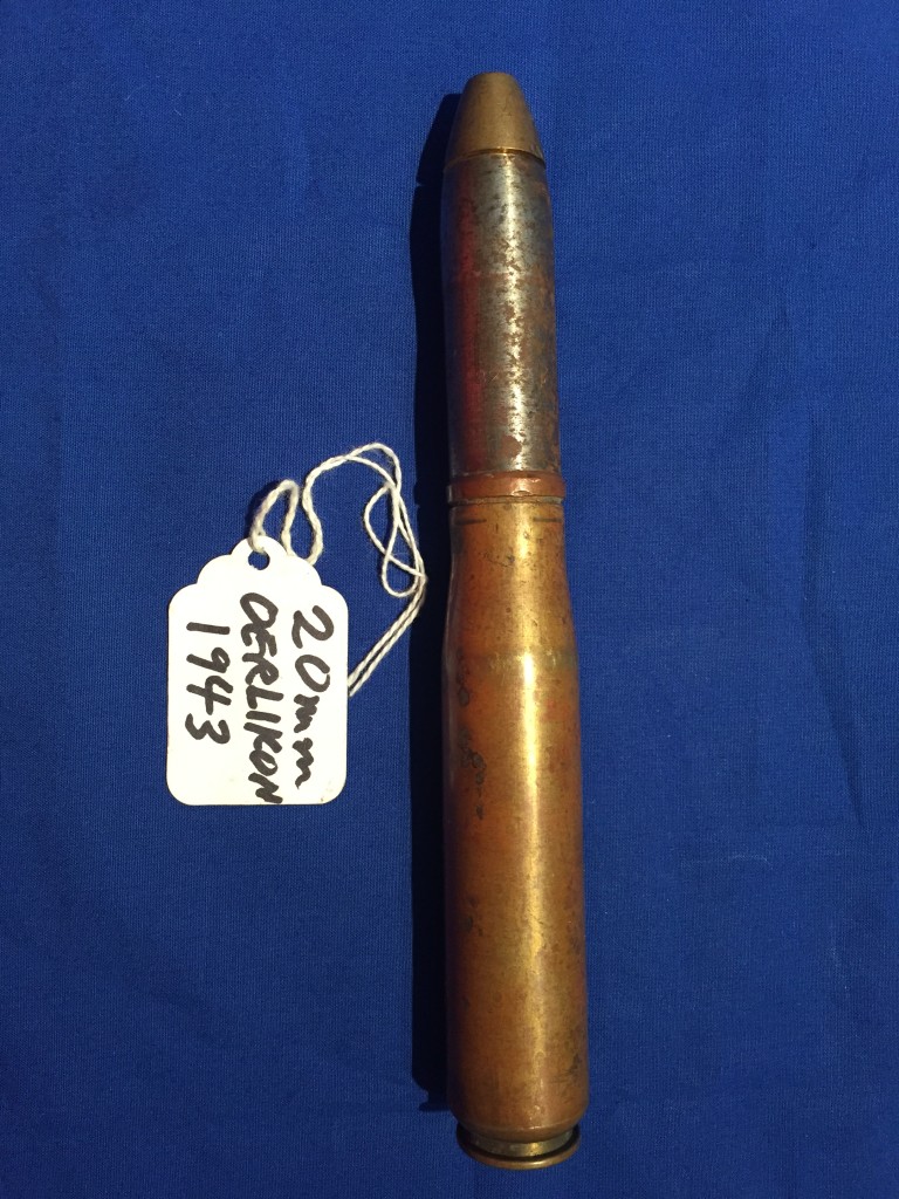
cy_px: 600
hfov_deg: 48.2
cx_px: 450
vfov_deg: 61.7
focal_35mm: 29
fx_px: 1004
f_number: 2.2
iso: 160
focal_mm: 4.15
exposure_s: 1/30
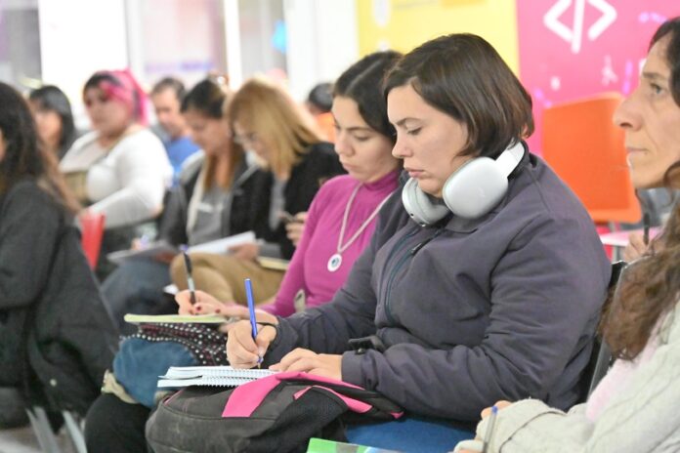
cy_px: 226
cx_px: 340
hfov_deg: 17.1
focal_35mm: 120
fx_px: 2266
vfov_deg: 11.4
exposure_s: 1/100
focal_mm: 120
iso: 16000
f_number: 6.3
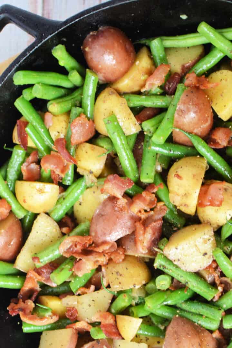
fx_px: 507
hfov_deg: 25.8
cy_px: 174
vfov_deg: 37.9
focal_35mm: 52
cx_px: 116
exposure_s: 1/50
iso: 800
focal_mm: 35
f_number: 3.5
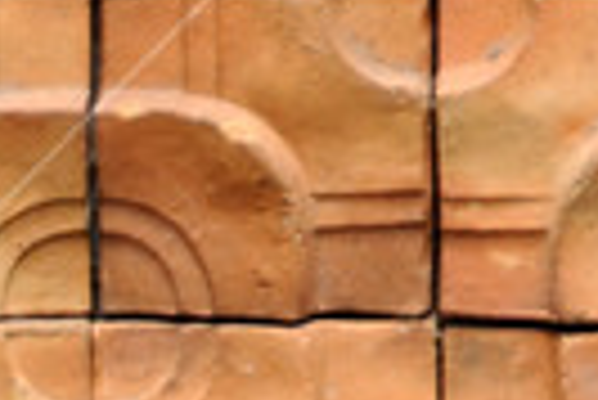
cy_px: -901
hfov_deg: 3.6
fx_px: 9562
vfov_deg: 2.4
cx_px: 1108
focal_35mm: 575
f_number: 4.5
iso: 200
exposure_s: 1/500
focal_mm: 50
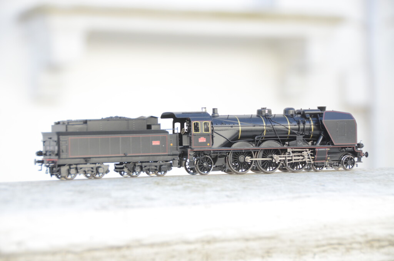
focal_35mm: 120
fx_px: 1310
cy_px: 130
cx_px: 197
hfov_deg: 17.1
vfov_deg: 11.4
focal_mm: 80
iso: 500
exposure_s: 1/250
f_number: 5
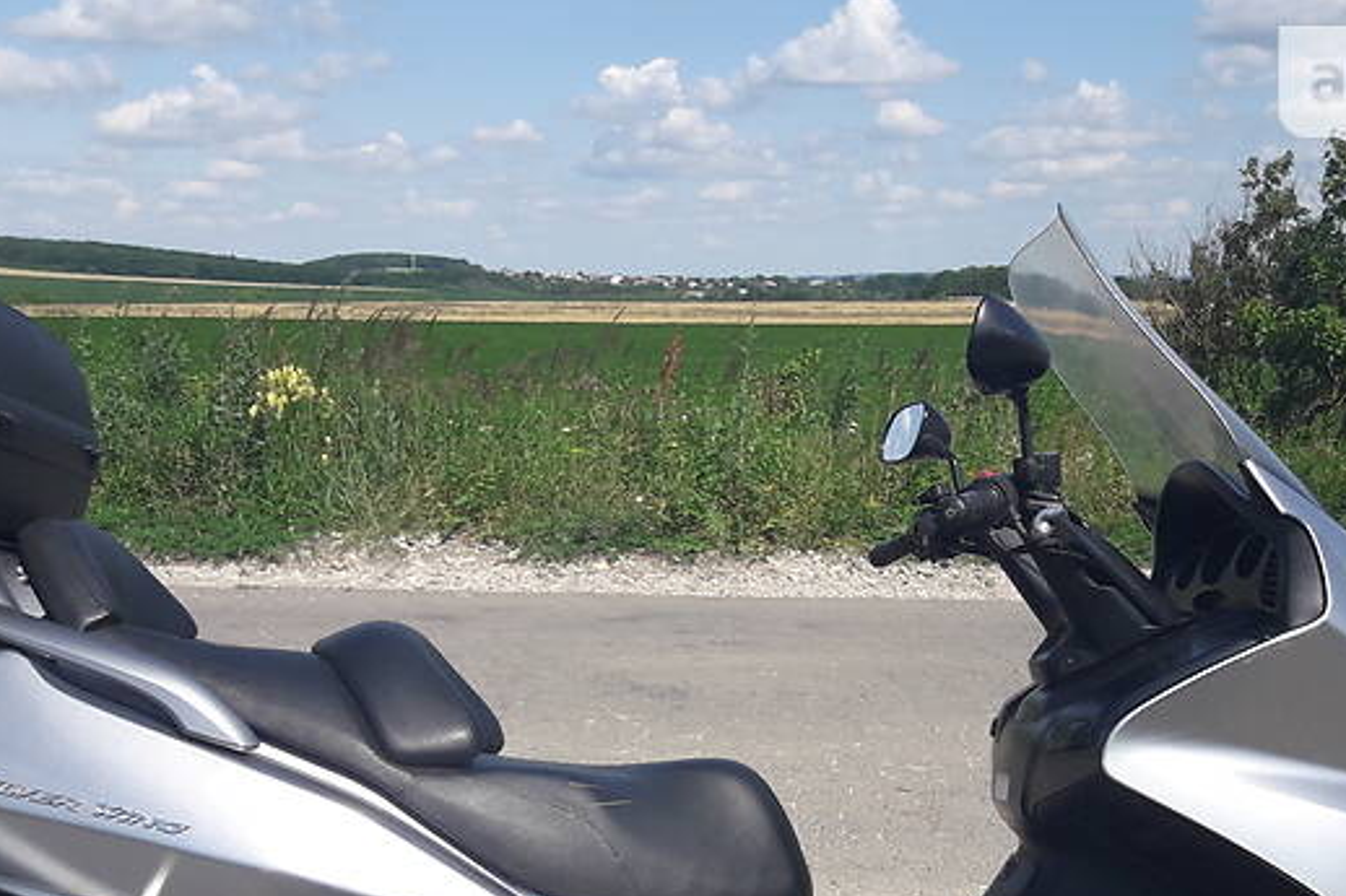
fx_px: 1682
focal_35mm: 45
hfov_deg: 43.6
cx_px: 652
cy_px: 774
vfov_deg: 28.9
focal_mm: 3.7
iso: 40
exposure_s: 1/1751
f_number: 1.9
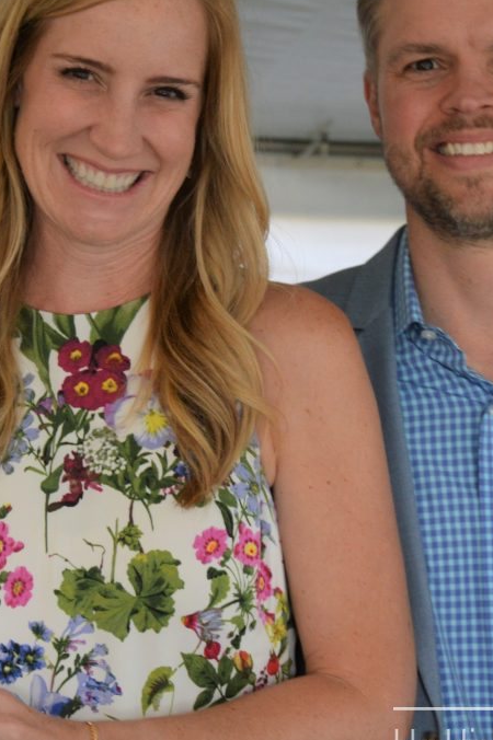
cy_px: 321
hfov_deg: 15.7
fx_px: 1789
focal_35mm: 87
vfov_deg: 23.4
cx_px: 263
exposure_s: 1/60
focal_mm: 40
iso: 500
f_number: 5
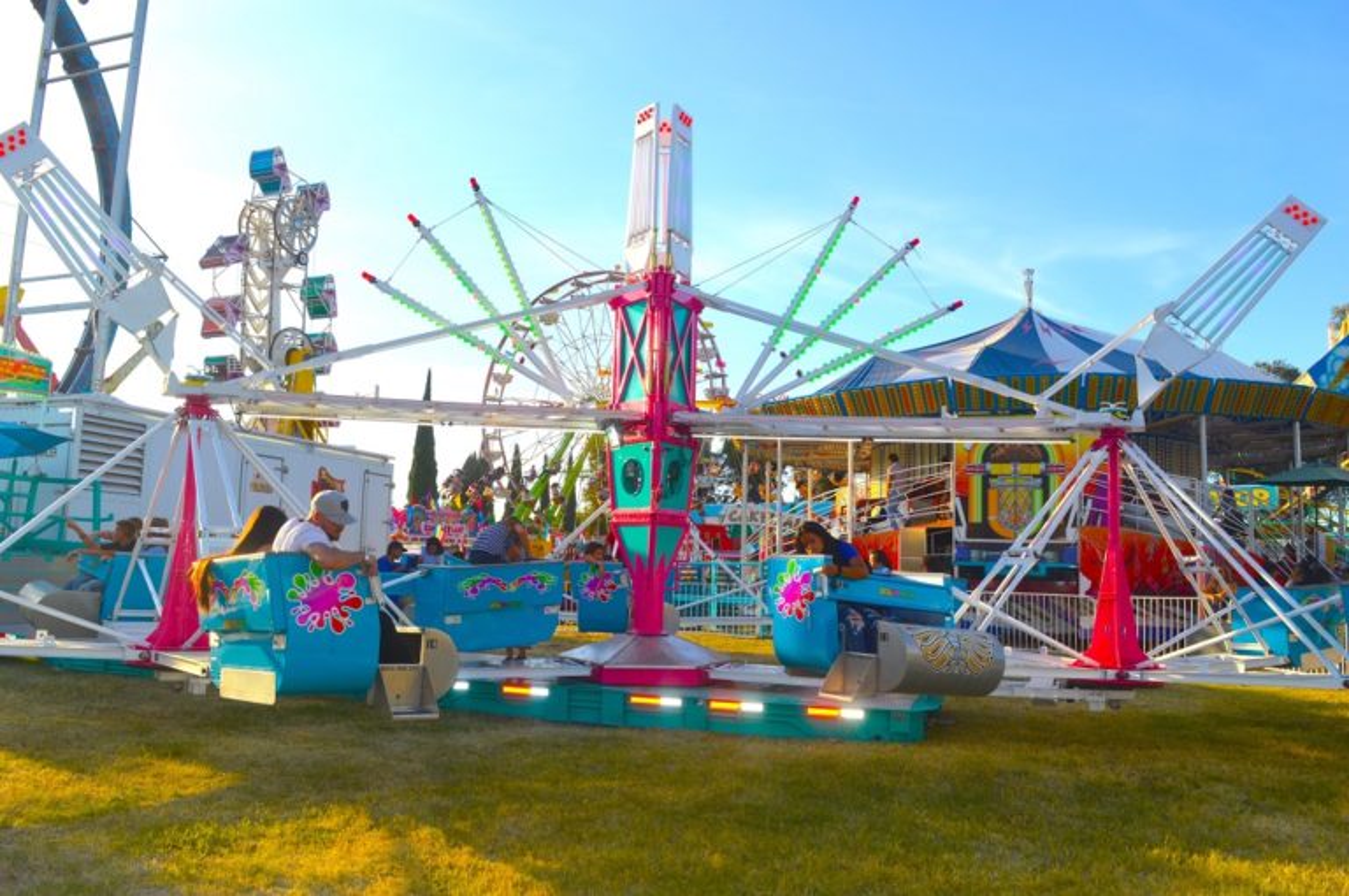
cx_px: 674
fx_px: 1010
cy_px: 448
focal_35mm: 27
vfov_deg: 47.8
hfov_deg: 67.4
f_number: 8
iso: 100
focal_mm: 18
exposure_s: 1/200
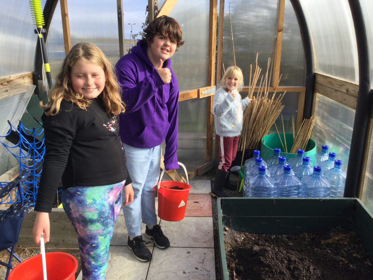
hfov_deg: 58.4
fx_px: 334
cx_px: 186
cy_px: 140
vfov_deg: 45.4
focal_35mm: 31
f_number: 2.4
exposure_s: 1/673
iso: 25
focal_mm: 3.3
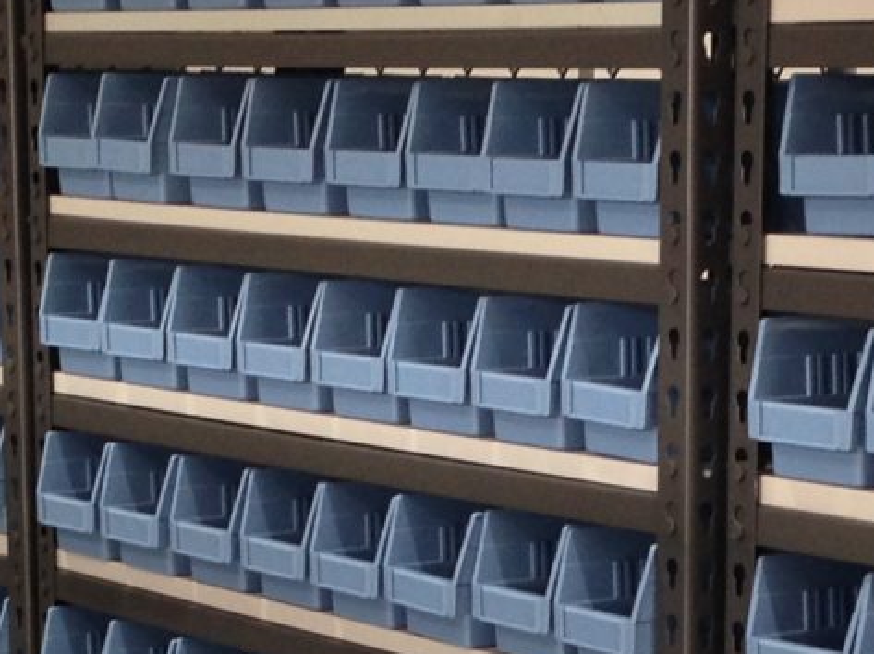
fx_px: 3608
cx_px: 547
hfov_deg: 13.8
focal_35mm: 143
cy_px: 763
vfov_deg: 10.2
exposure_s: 1/20
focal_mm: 4.12
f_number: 2.4
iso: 80
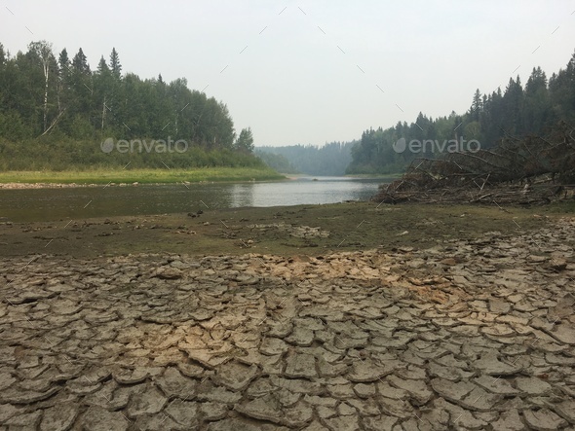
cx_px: 288
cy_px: 216
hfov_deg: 61.6
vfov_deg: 48.3
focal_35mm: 29
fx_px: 482
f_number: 2.2
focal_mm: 4.15
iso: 25
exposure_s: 1/1709
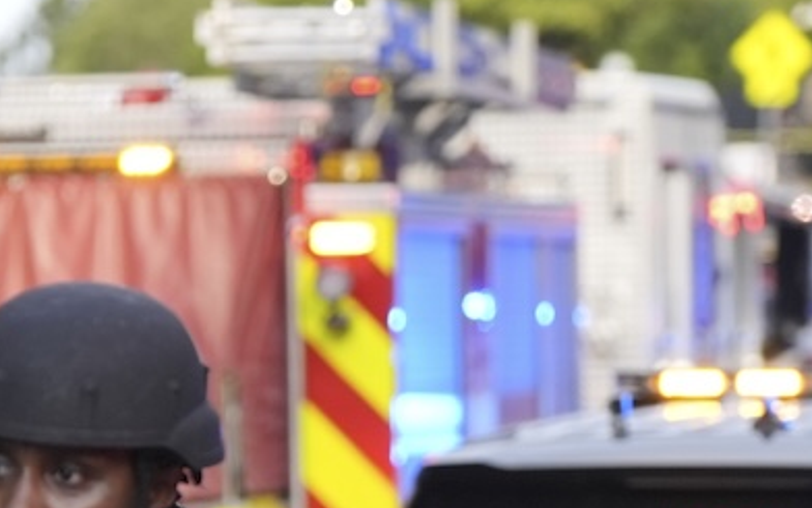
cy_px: 800
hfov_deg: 4.9
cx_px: 572
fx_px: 9405
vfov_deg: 3.1
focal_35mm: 425
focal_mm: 91
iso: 640
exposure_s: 1/2000
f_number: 2.8
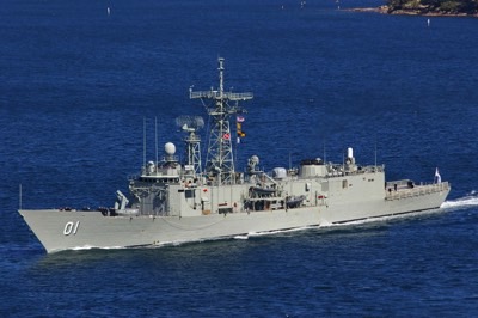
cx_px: 239
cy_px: 159
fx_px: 3980
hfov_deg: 6.9
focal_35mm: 300
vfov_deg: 4.6
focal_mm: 200
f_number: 9.5
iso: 200
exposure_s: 1/750
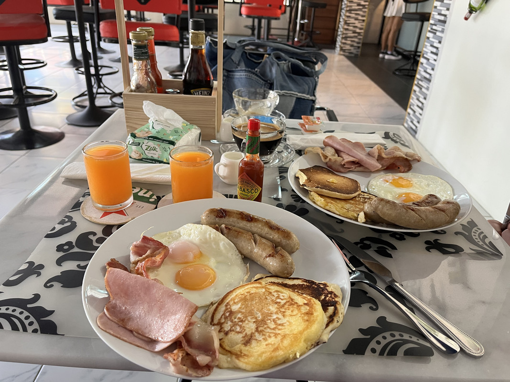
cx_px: 255
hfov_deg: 67.3
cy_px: 191
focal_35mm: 26
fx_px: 383
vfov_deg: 53.1
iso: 160
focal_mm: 5.1
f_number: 1.6
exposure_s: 1/50
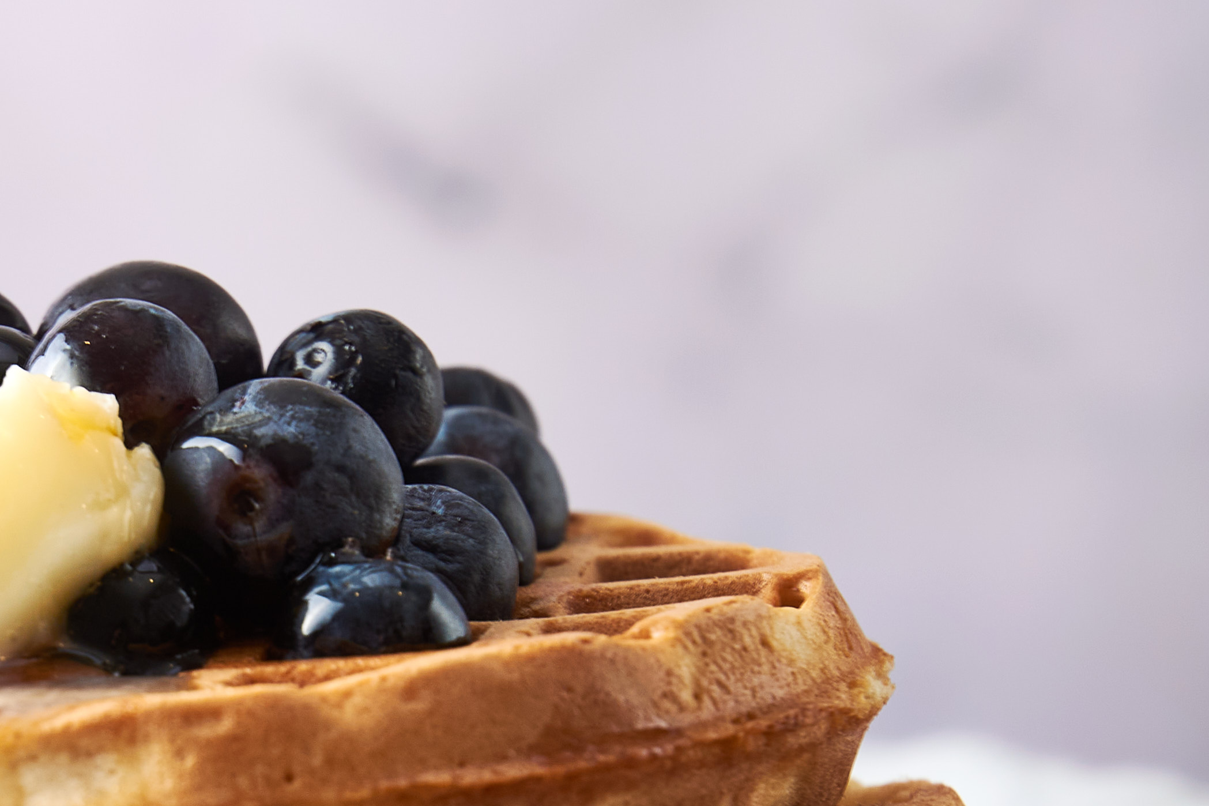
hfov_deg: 7.8
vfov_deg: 5.2
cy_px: 1066
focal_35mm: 262
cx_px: 98
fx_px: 8798
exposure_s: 1/100
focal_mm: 62
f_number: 8
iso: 100
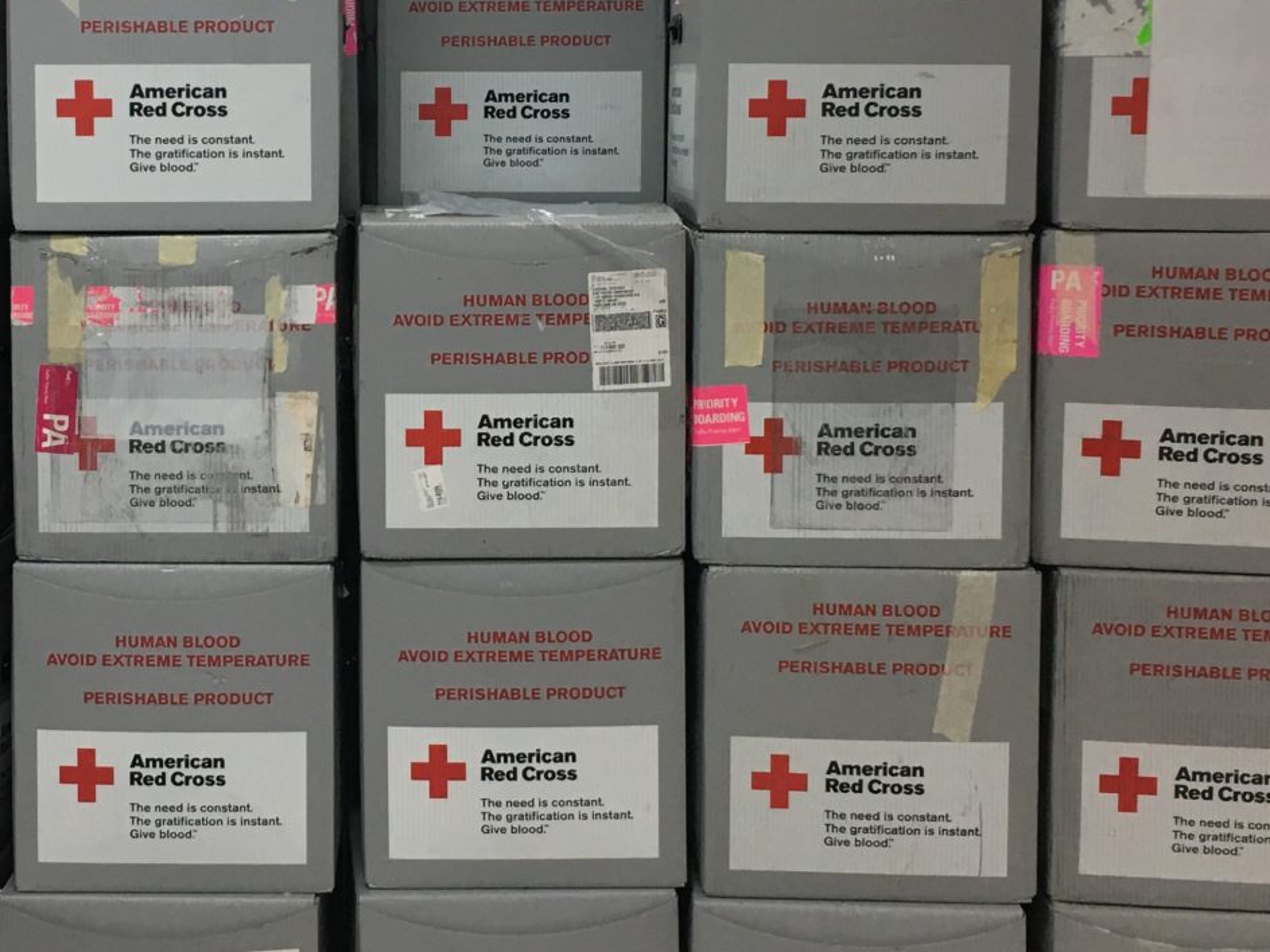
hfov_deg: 30.3
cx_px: 354
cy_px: 295
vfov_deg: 23.1
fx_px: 2311
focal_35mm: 63
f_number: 2.2
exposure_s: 1/30
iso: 32
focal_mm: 4.15
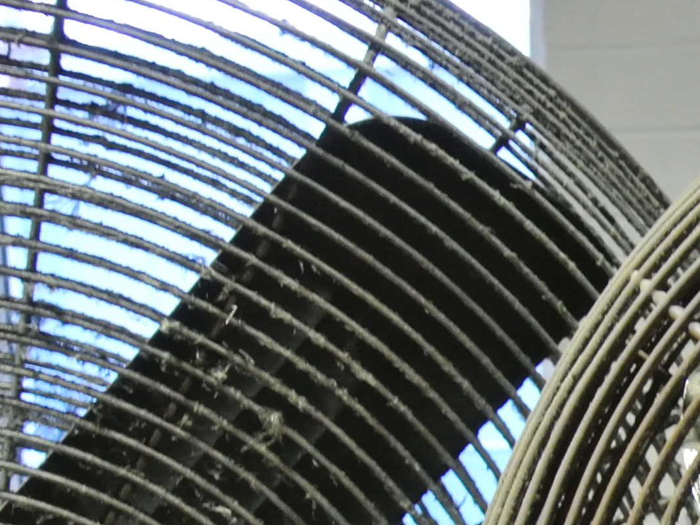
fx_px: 2609
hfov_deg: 13.8
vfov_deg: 11.0
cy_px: 819
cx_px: 1232
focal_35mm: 129
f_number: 4
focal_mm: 14
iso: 800
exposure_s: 1/13
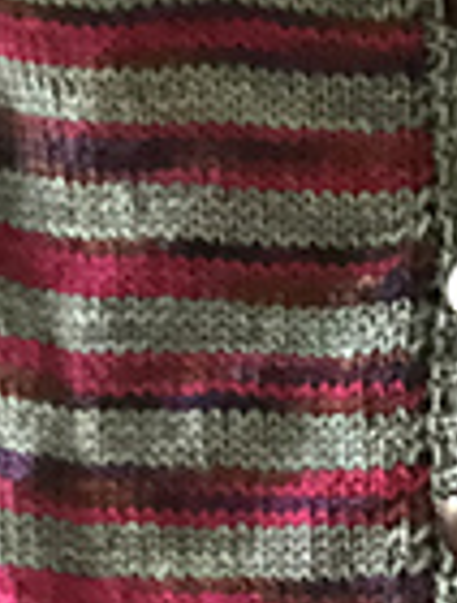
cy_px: 594
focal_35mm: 114
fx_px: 1995
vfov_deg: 16.9
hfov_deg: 12.7
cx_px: 591
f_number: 2.2
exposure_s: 1/15
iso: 800
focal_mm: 2.87
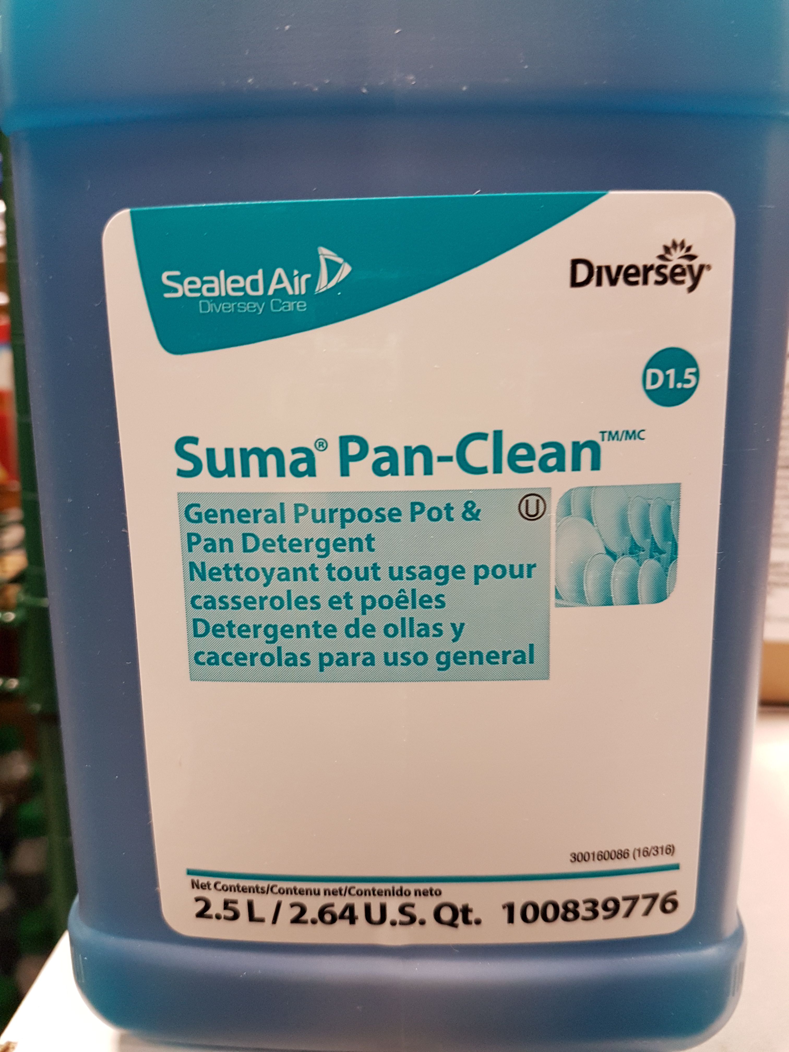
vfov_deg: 67.3
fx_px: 790
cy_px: 526
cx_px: 394
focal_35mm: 26
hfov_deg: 53.1
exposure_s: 1/30
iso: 160
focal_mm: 4.2
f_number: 1.7
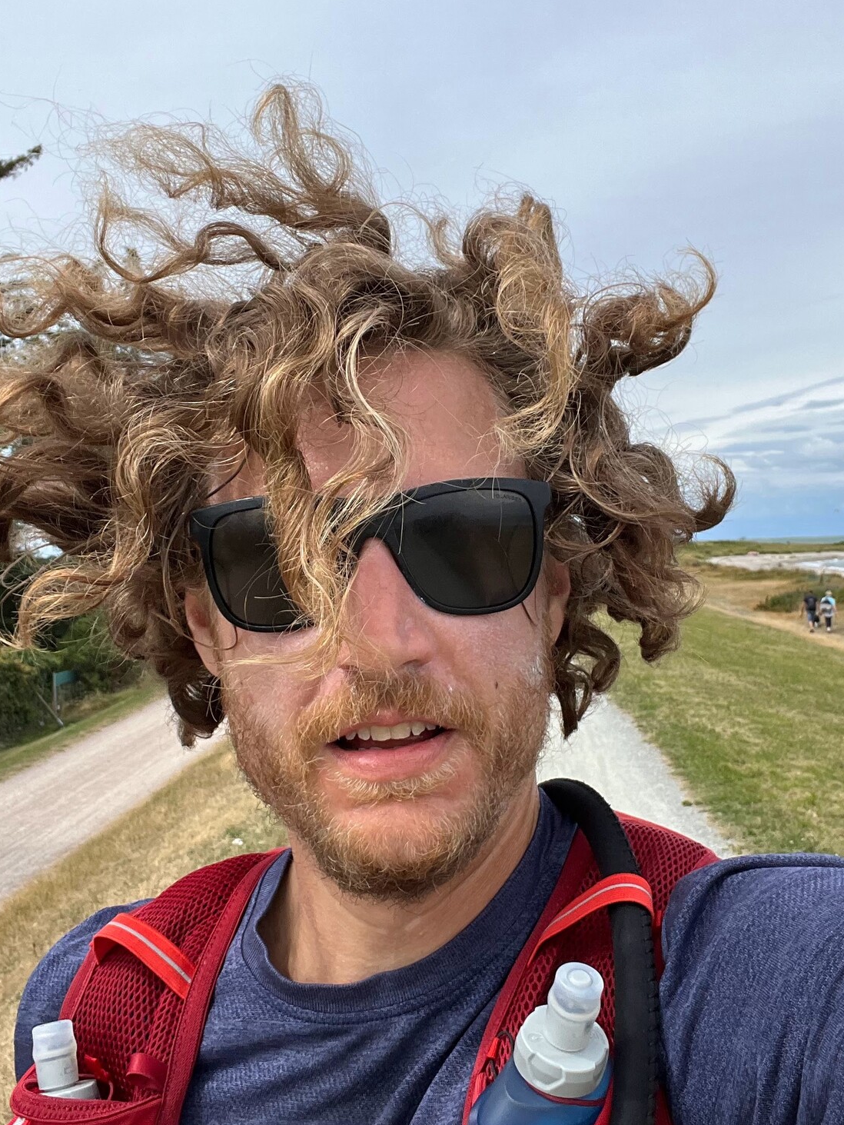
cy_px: 573
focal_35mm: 41
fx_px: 1332
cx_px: 445
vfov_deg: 45.8
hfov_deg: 35.1
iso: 32
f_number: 2.2
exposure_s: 1/487
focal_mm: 2.71
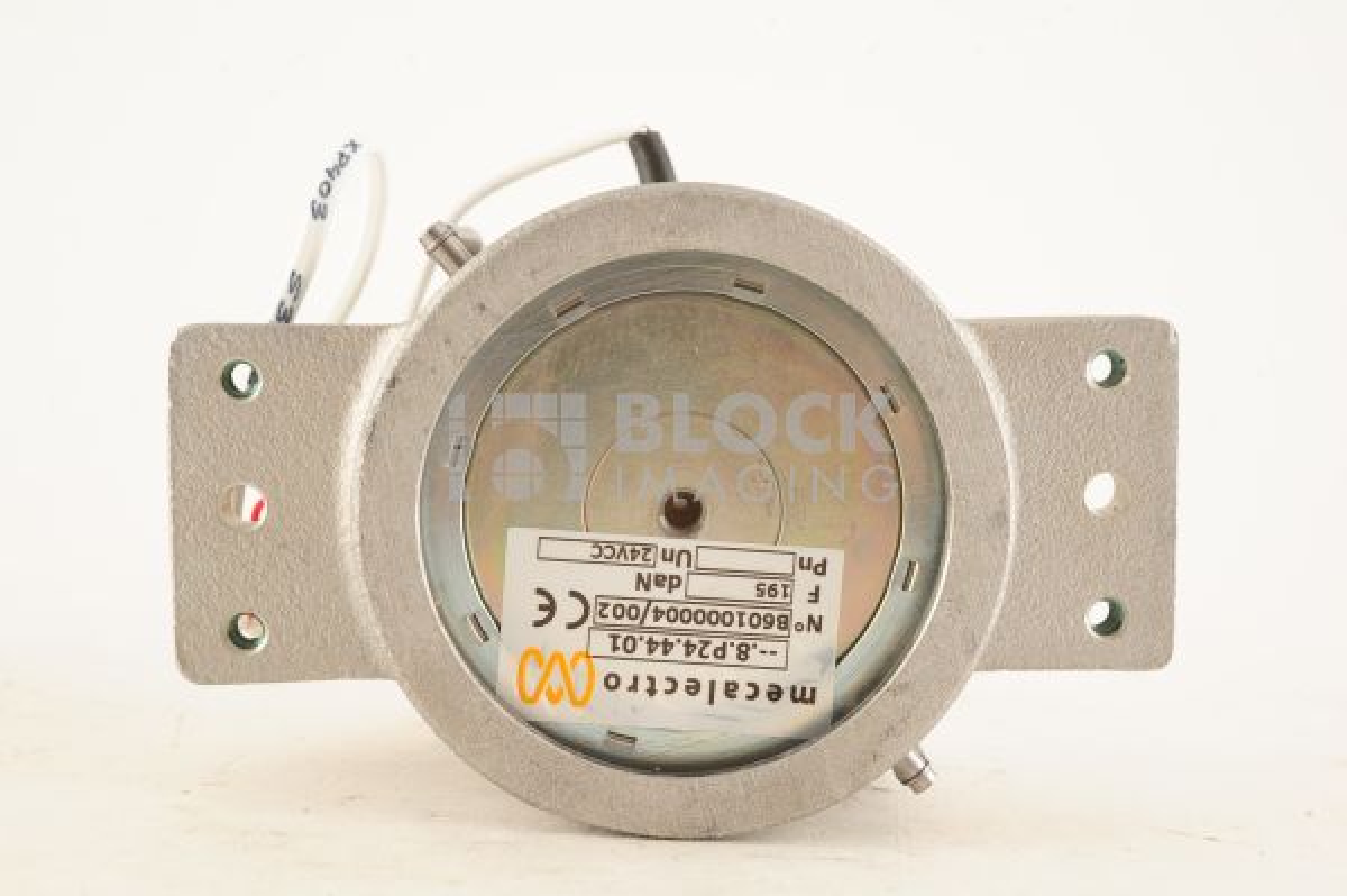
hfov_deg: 39.6
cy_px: 448
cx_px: 674
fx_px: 1869
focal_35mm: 50
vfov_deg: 26.9
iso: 1600
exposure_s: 1/160
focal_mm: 50
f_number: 13
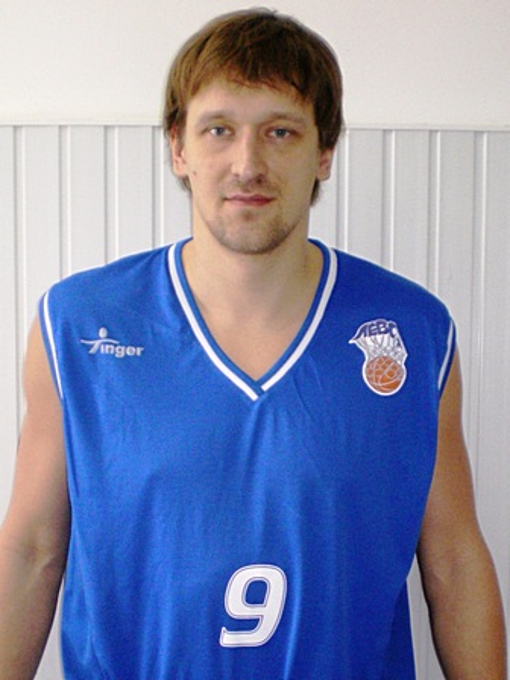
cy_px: 340
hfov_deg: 37.7
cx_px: 255
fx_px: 746
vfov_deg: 49.0
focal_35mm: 38
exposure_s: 1/30
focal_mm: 6.3
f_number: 3.1
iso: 400
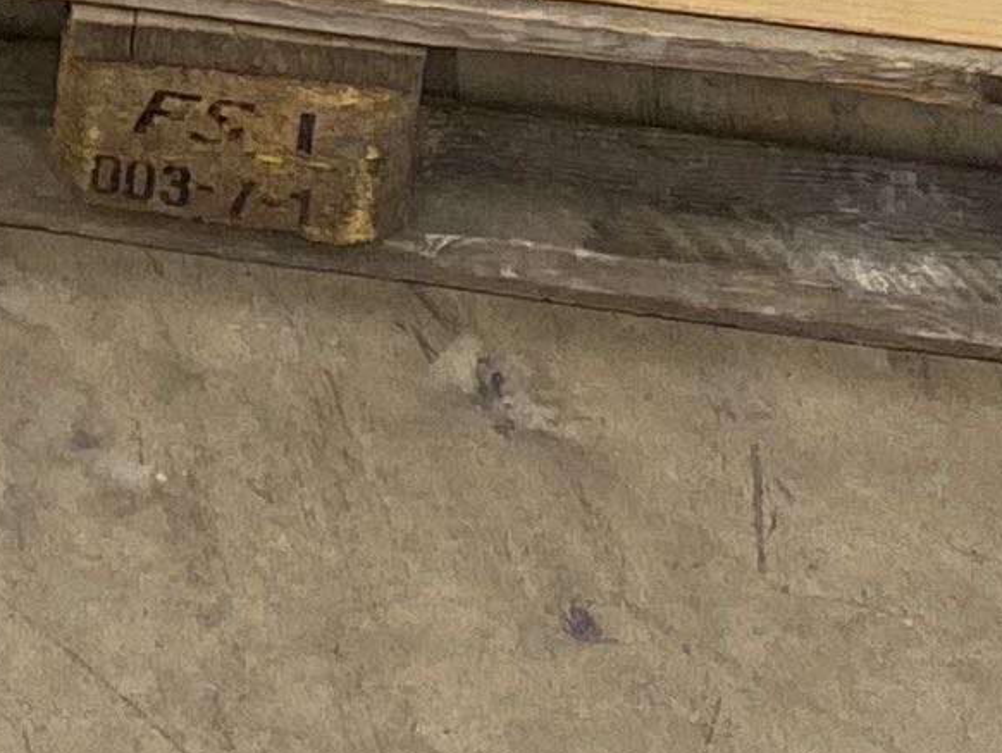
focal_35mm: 180
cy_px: -822
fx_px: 5212
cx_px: -795
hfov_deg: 10.3
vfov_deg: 7.8
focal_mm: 4.25
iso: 160
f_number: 1.8
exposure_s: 1/60
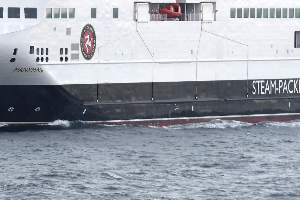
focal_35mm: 623
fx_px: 5190
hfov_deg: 3.3
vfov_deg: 2.2
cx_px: 82
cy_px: 37
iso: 400
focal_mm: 200
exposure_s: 1/400
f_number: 10
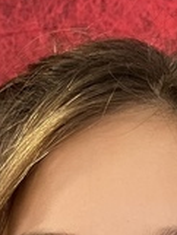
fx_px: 878
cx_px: 157
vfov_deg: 12.7
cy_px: 515
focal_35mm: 129
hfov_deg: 11.4
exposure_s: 1/60
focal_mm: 5.1
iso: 200
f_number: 1.6
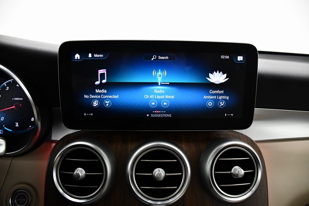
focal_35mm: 27
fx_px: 232
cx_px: 154
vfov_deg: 47.9
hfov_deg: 67.4
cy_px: 103
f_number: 3.5
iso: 3200
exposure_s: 1/100
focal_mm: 18
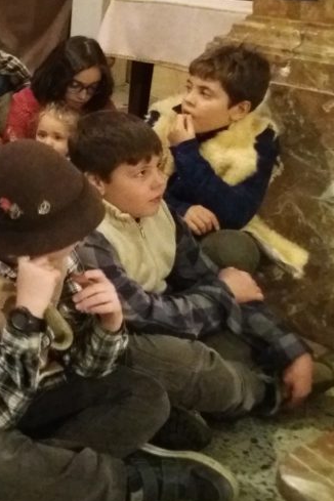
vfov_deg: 32.2
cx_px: -158
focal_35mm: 61
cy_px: 121
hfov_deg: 19.6
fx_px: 849
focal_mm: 3.7
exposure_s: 1/17
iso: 800
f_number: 1.9
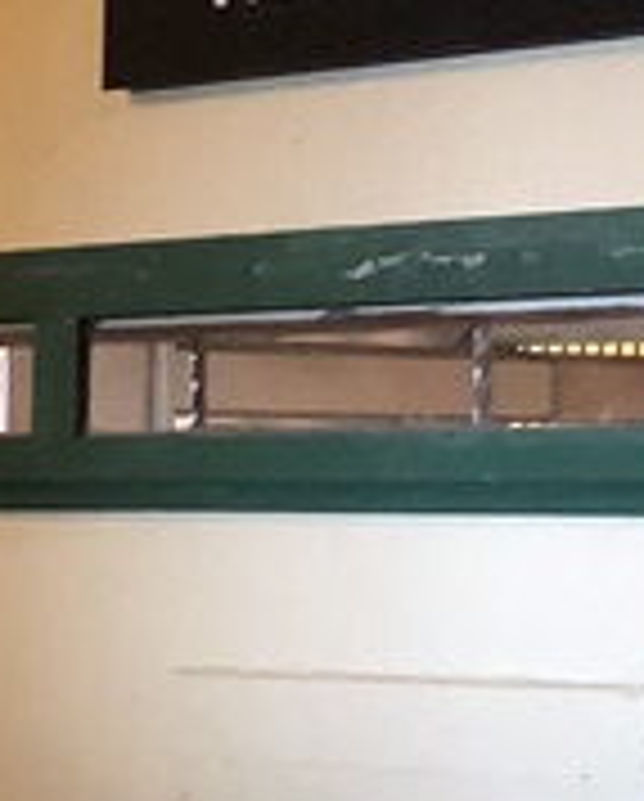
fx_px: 3731
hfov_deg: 9.5
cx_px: -374
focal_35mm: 157
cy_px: 648
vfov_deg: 12.2
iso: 100
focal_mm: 4
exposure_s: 1/4
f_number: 1.8
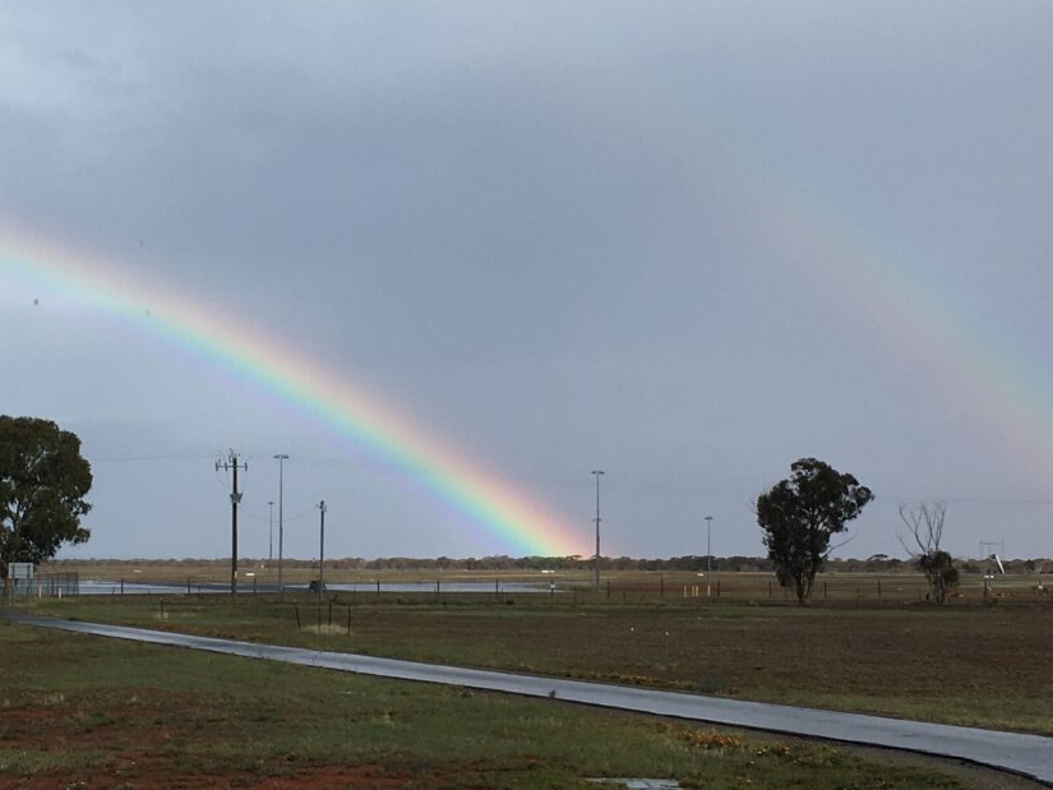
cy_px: 411
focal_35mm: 72
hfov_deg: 26.9
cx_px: 373
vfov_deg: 20.4
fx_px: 2191
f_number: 2.2
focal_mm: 4.15
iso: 25
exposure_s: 1/1709
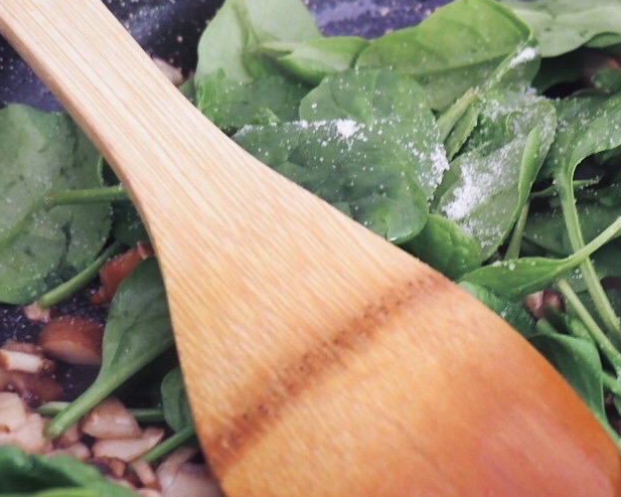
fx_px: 1489
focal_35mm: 81
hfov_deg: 23.2
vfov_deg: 18.9
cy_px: 358
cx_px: 494
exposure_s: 1/12
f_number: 4.2
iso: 3200
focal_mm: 20.3
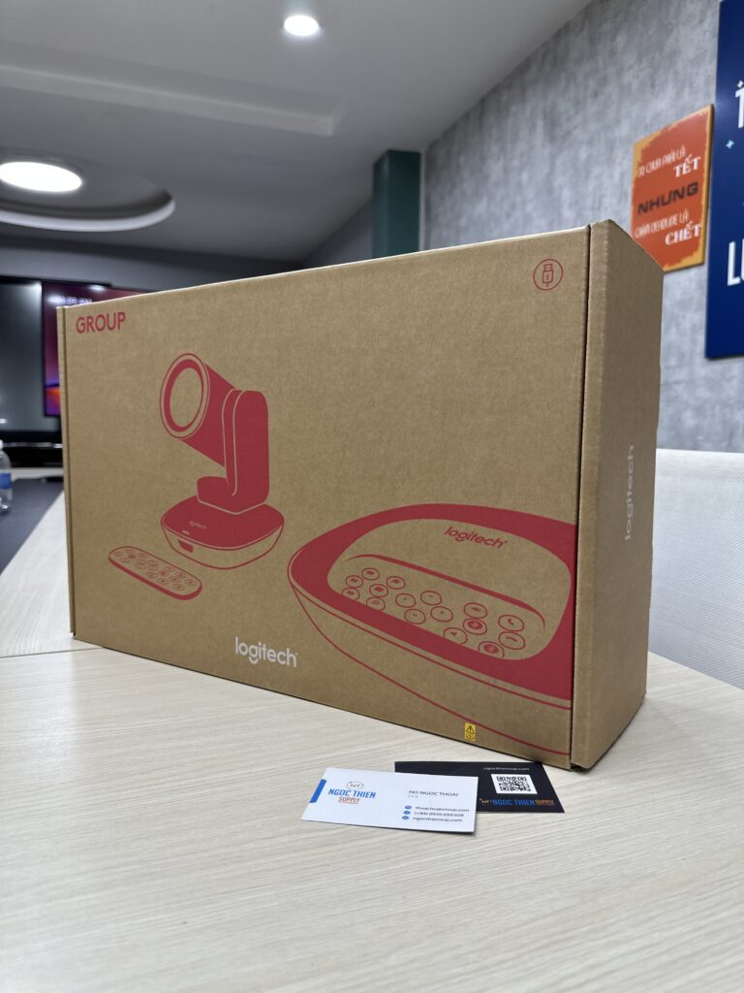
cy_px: 496
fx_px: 688
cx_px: 372
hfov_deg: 56.8
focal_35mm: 24
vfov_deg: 71.6
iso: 64
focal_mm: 6.86
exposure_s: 1/100
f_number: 1.78
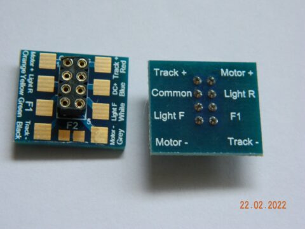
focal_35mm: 103
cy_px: 114
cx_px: 152
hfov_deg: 19.1
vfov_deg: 14.4
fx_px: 908
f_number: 4.5
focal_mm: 18.6
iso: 220
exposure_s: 1/60
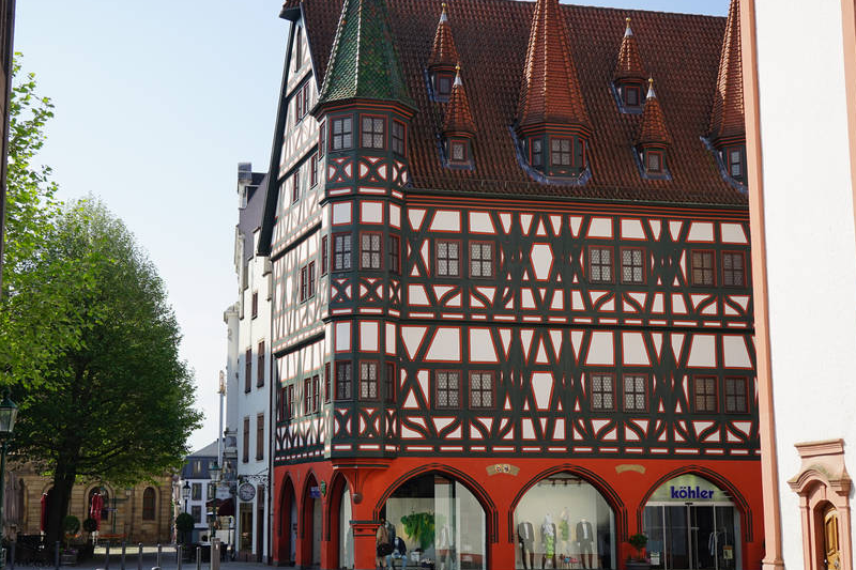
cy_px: 250
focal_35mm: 57
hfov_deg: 35.0
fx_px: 1355
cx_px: 392
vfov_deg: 23.8
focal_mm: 38
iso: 100
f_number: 4
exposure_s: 1/1000
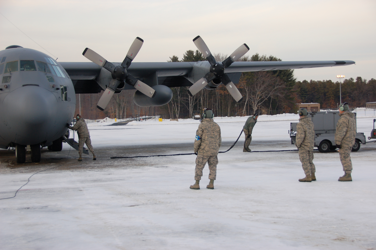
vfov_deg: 21.5
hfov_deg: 31.9
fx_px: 657
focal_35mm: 63
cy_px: 125
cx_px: 188
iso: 250
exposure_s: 1/125
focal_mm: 42
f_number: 5.6
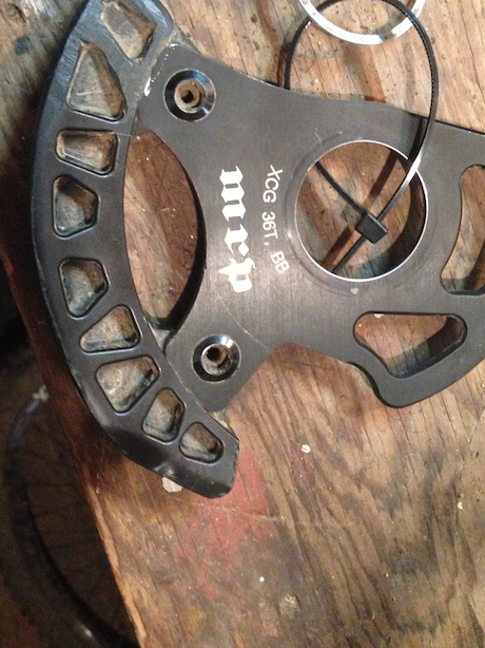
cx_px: 275
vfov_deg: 43.4
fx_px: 804
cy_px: 232
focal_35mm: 43
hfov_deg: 33.5
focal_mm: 4.12
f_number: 2.4
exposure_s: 1/15
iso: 640
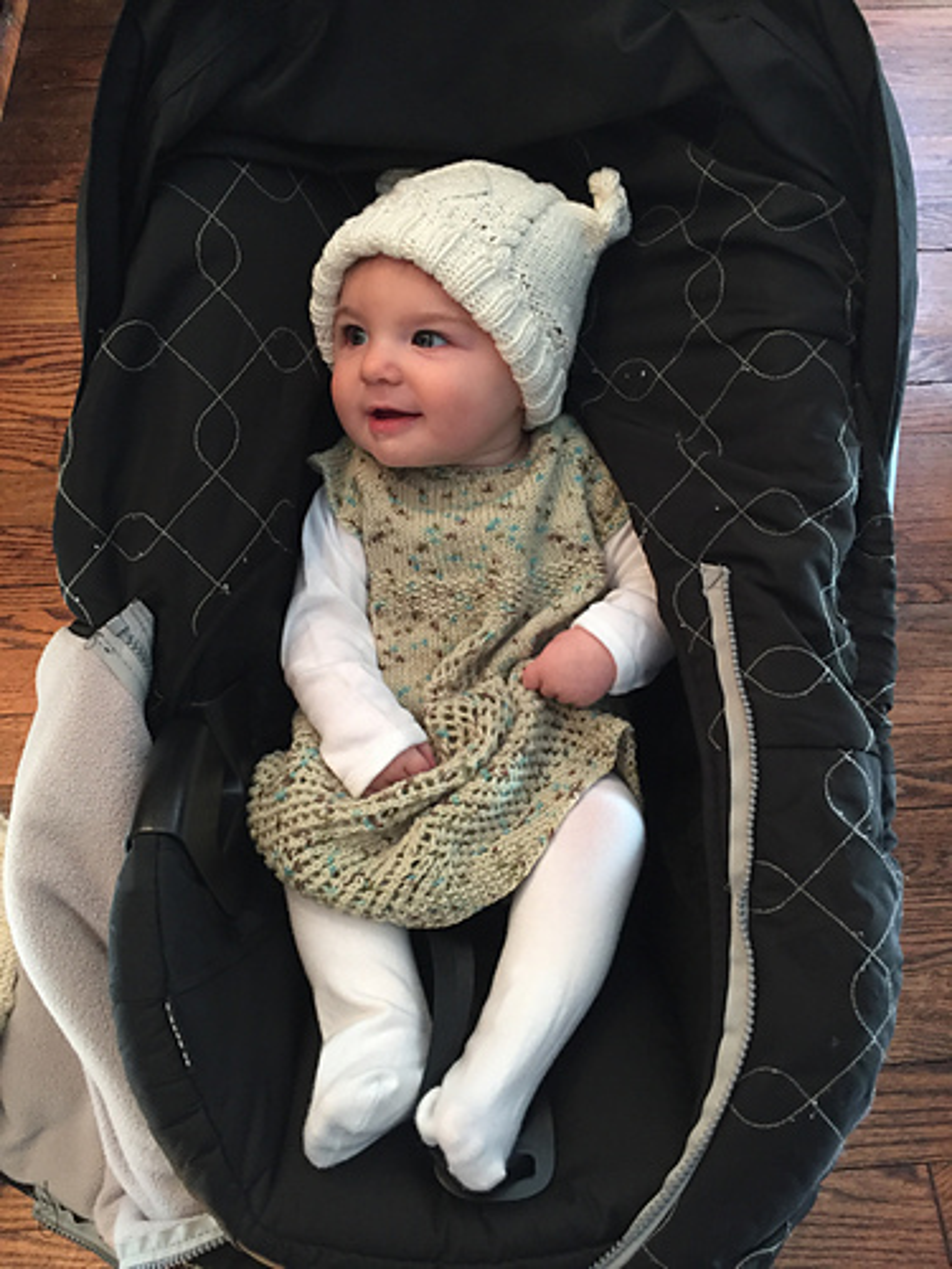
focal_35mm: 29
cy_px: 634
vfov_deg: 61.7
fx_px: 1063
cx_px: 476
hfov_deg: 48.2
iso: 160
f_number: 2.2
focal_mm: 4.15
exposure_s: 1/30
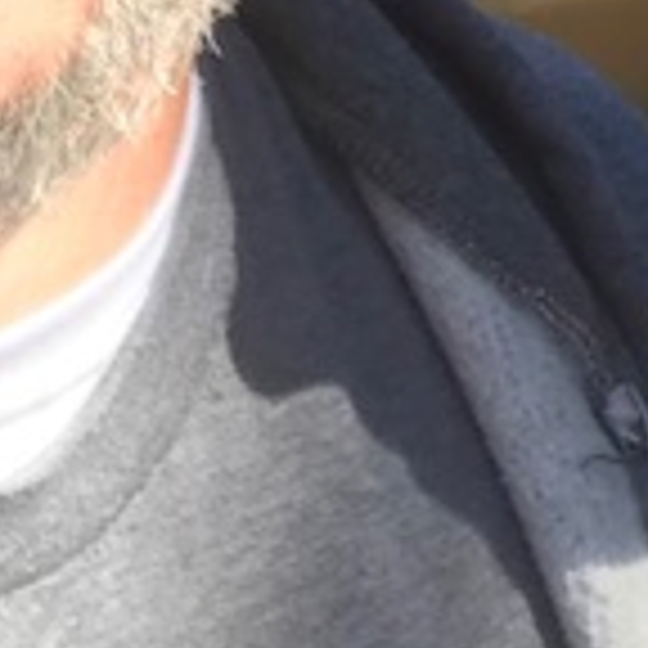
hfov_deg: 8.6
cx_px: 765
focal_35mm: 201
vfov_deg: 8.5
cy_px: -322
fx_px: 4257
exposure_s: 1/238
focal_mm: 2.87
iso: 25
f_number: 2.2
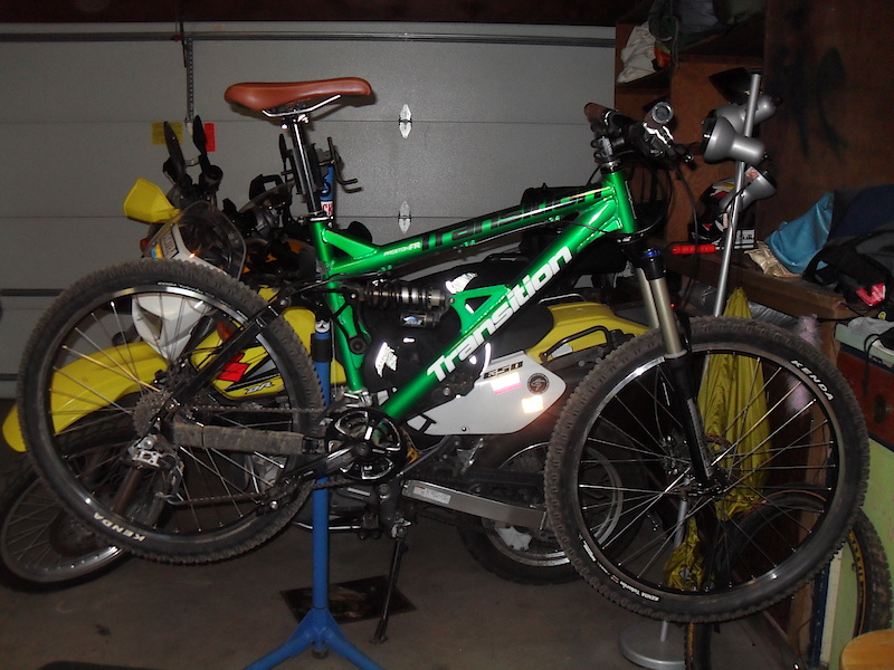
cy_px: 335
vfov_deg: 40.7
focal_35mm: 35
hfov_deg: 52.6
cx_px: 447
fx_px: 904
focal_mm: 6.2
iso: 200
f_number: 2.8
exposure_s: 1/45
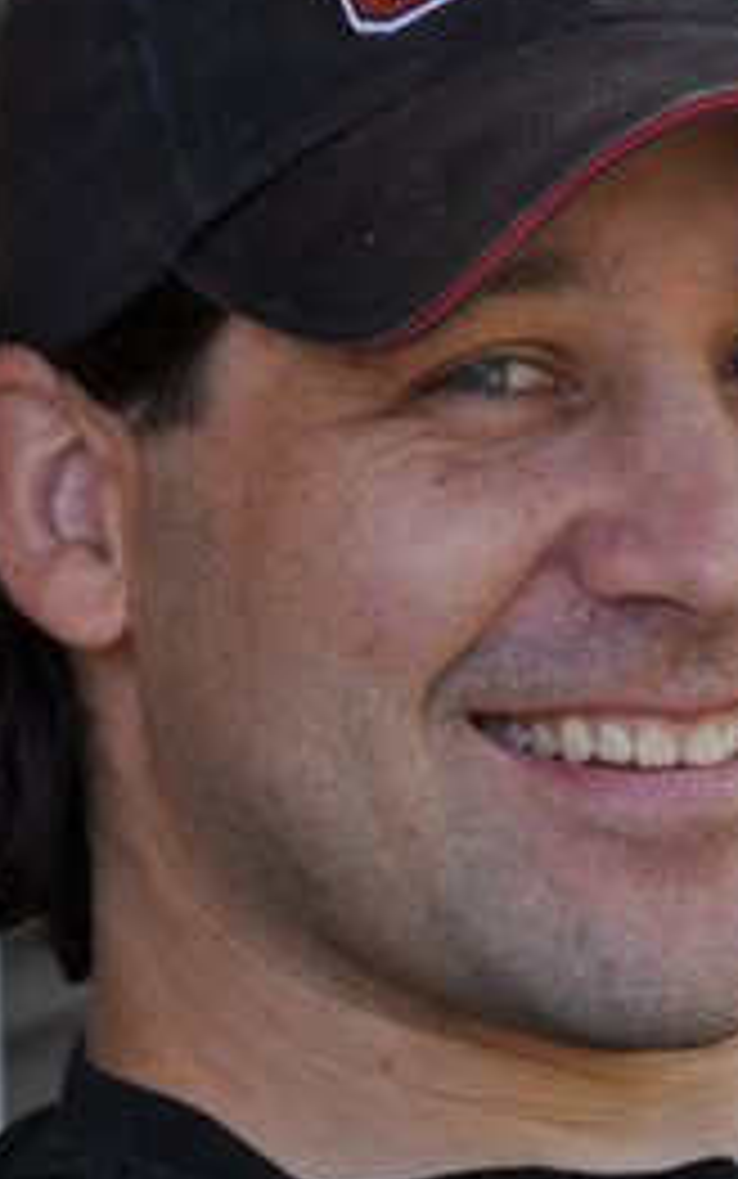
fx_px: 11701
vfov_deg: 5.8
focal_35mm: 364
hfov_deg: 3.6
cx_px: 626
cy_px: 542
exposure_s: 1/125
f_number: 5.6
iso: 250
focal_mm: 130
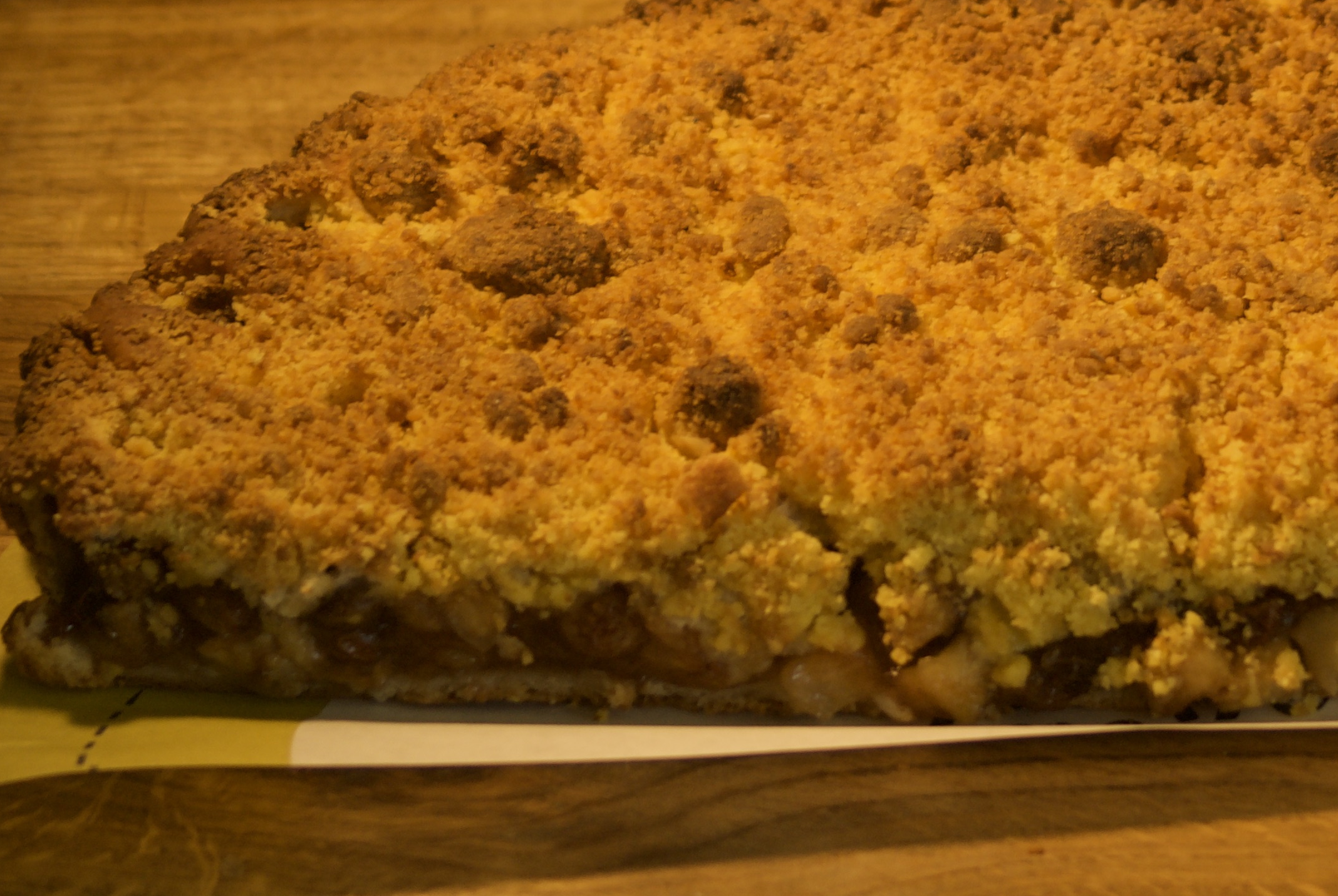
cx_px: 1111
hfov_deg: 10.0
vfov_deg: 6.7
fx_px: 7588
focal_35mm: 204
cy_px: 173
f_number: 4.5
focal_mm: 75
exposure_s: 1/25
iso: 200
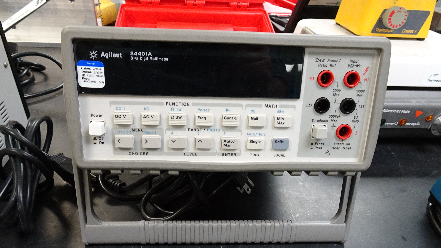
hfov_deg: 69.9
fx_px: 316
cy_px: 158
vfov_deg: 42.5
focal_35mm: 27
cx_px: 217
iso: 400
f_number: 3.5
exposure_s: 1/30
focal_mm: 4.1
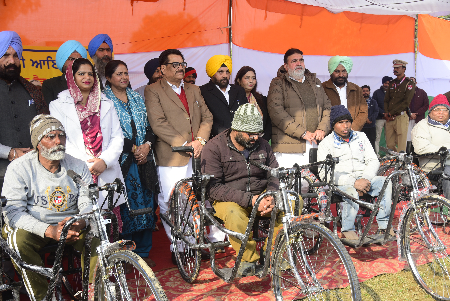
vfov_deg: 35.1
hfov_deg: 50.7
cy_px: 150
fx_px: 475
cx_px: 225
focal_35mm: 38
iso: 320
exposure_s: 1/400
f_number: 6.3
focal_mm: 38
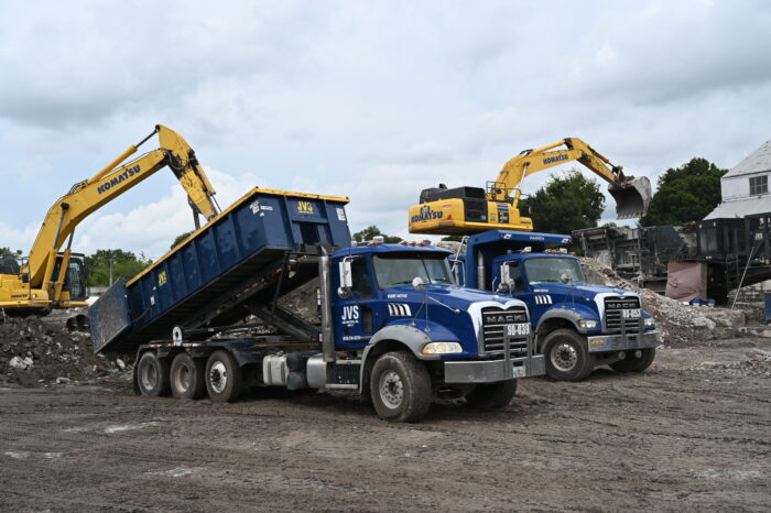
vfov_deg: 35.9
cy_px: 256
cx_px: 386
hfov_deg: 51.9
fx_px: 792
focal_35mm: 37
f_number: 7.1
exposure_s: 1/400
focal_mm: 37
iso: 100
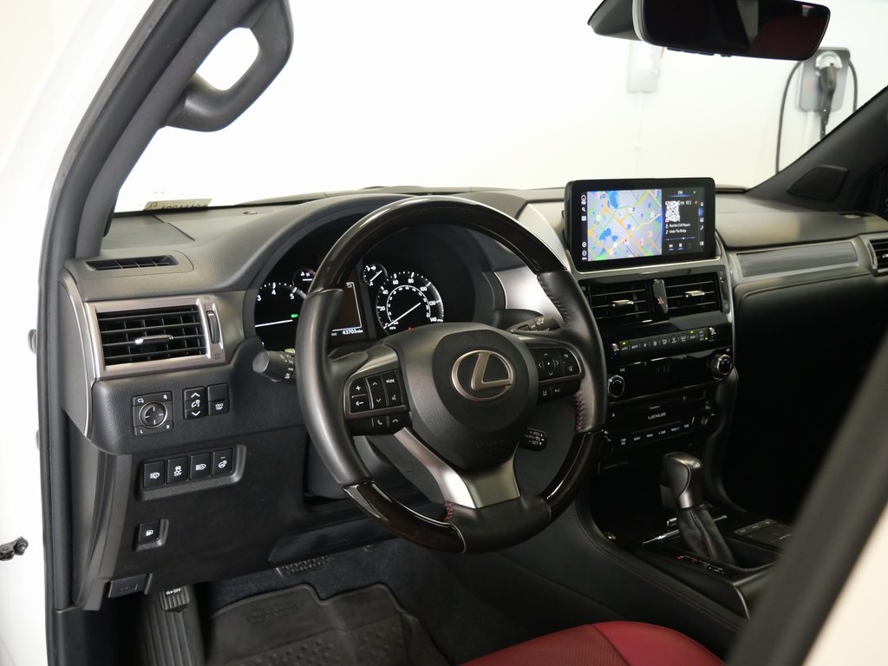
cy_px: 333
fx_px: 872
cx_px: 444
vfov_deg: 41.8
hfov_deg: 54.0
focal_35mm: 34
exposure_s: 1/60
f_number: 3.8
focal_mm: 17
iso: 2500
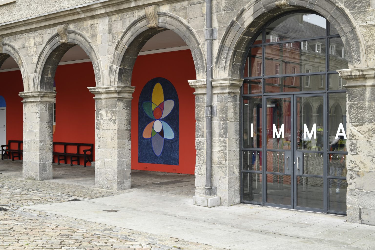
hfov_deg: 39.6
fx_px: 521
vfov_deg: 27.0
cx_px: 188
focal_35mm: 50
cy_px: 125
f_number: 11
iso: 64
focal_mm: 50
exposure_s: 1/13
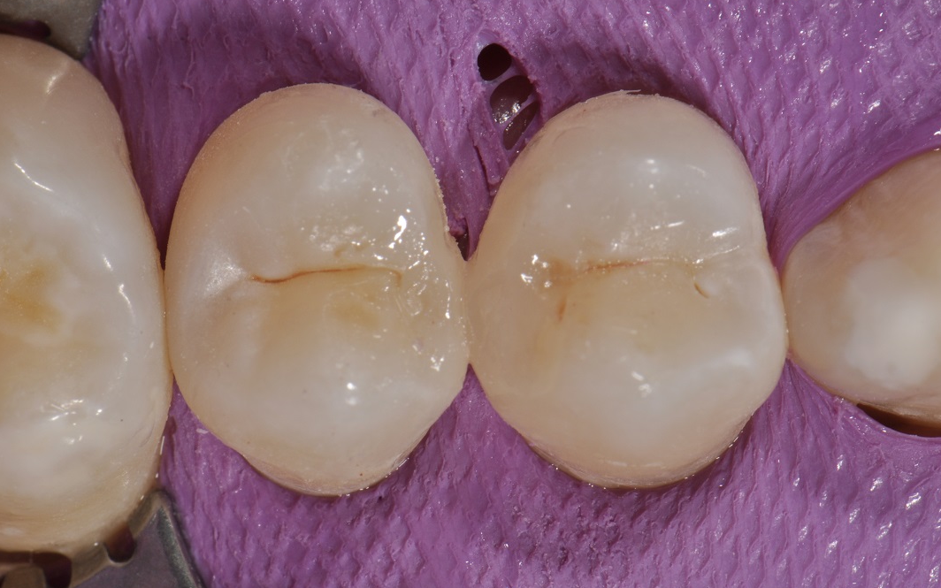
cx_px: 470
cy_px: 291
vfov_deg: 8.1
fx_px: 4142
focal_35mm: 162
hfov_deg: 13.0
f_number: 32
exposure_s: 1/160
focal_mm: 105
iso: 200
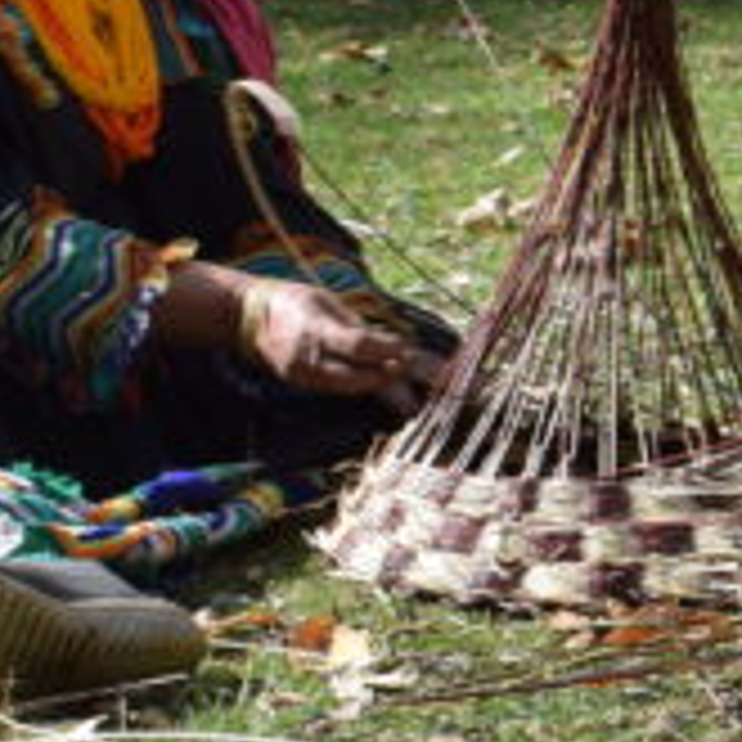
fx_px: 4608
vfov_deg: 9.2
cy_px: 173
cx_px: 1471
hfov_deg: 8.7
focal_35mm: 190
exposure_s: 1/250
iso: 200
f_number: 8
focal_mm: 24
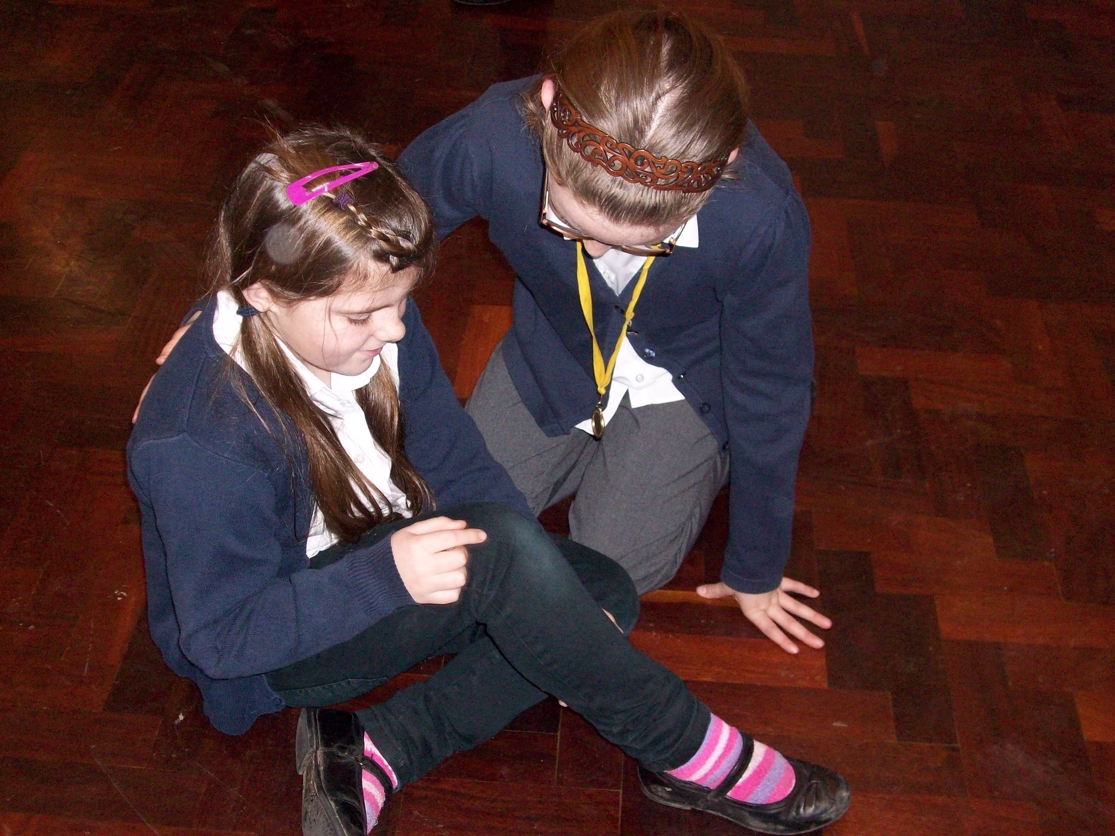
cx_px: 558
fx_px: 1353
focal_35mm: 42
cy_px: 418
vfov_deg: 34.3
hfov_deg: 44.8
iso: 200
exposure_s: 1/65.1
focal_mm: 7.1
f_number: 3.2
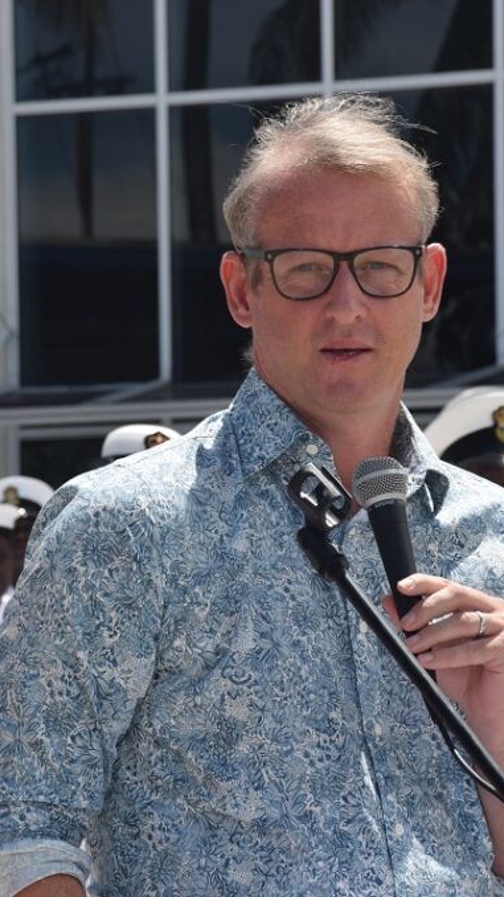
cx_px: 311
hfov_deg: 6.4
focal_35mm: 190
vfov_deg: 11.3
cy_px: 447
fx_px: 4517
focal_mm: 80
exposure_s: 1/200
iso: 100
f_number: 11
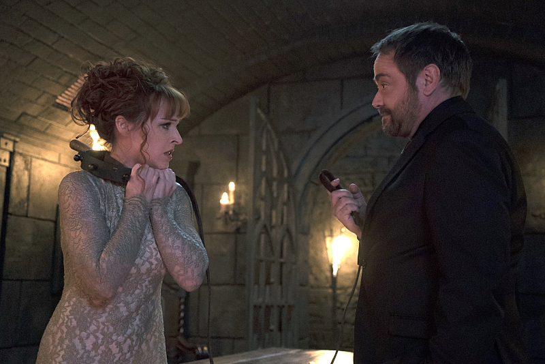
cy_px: 182
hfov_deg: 41.1
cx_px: 272
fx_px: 727
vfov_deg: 28.1
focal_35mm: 48
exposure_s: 1/200
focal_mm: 48
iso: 8000
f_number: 4
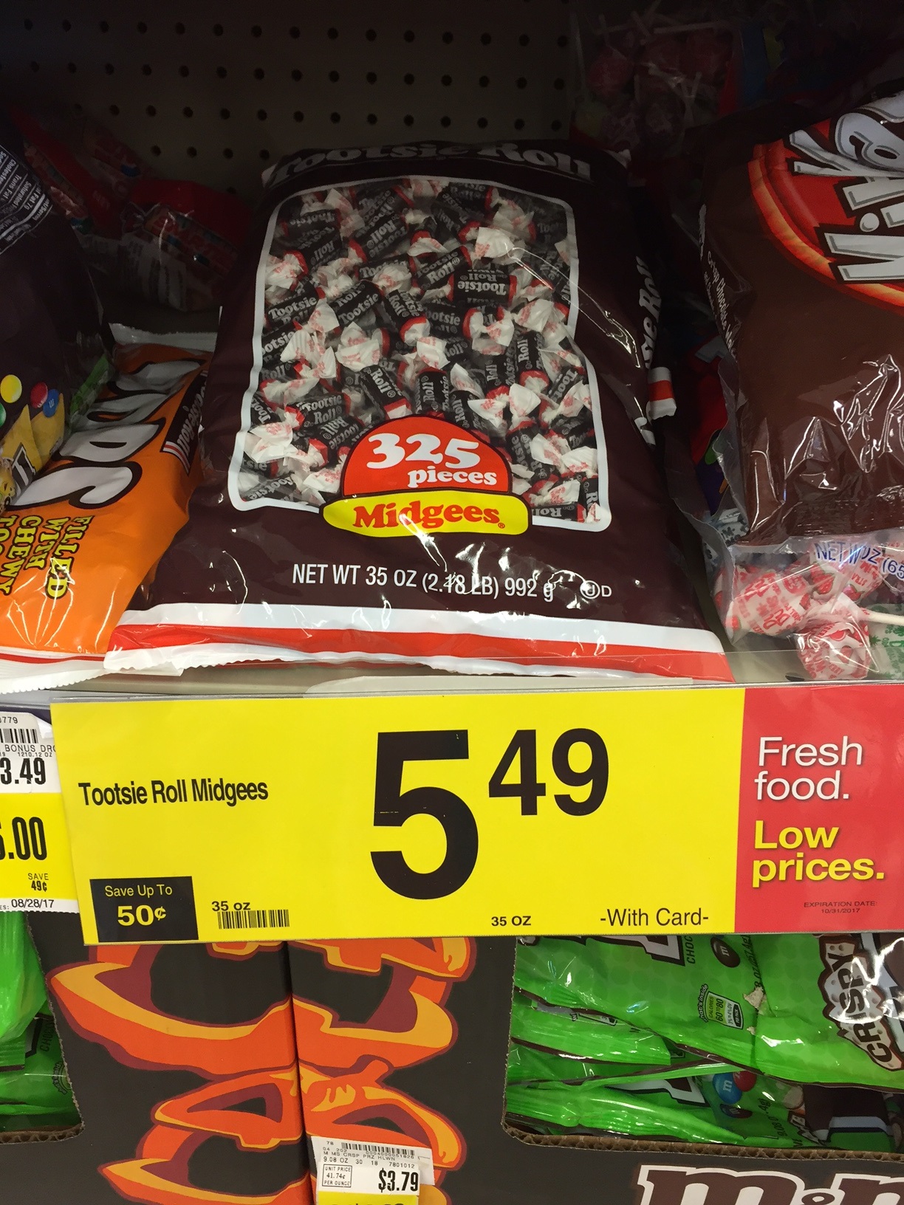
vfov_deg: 61.7
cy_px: 602
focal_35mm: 29
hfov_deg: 48.2
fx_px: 1010
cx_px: 452
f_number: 2.2
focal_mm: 4.15
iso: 64
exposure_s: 1/30
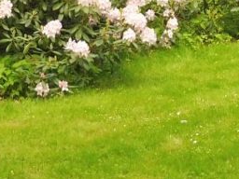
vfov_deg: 7.6
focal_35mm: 190
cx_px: 247
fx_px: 1312
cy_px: -135
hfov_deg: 10.3
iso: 400
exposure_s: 1/80
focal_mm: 9.7
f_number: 4.6
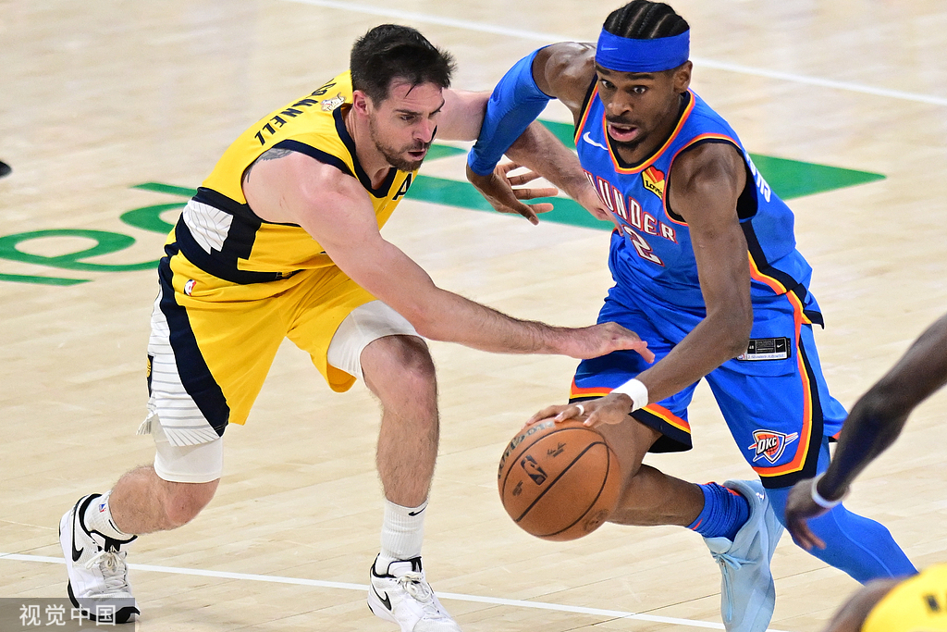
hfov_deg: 4.6
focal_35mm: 450
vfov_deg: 3.1
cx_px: 474
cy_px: 316
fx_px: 11838
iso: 3200
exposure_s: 1/1600
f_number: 2.8
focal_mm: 300
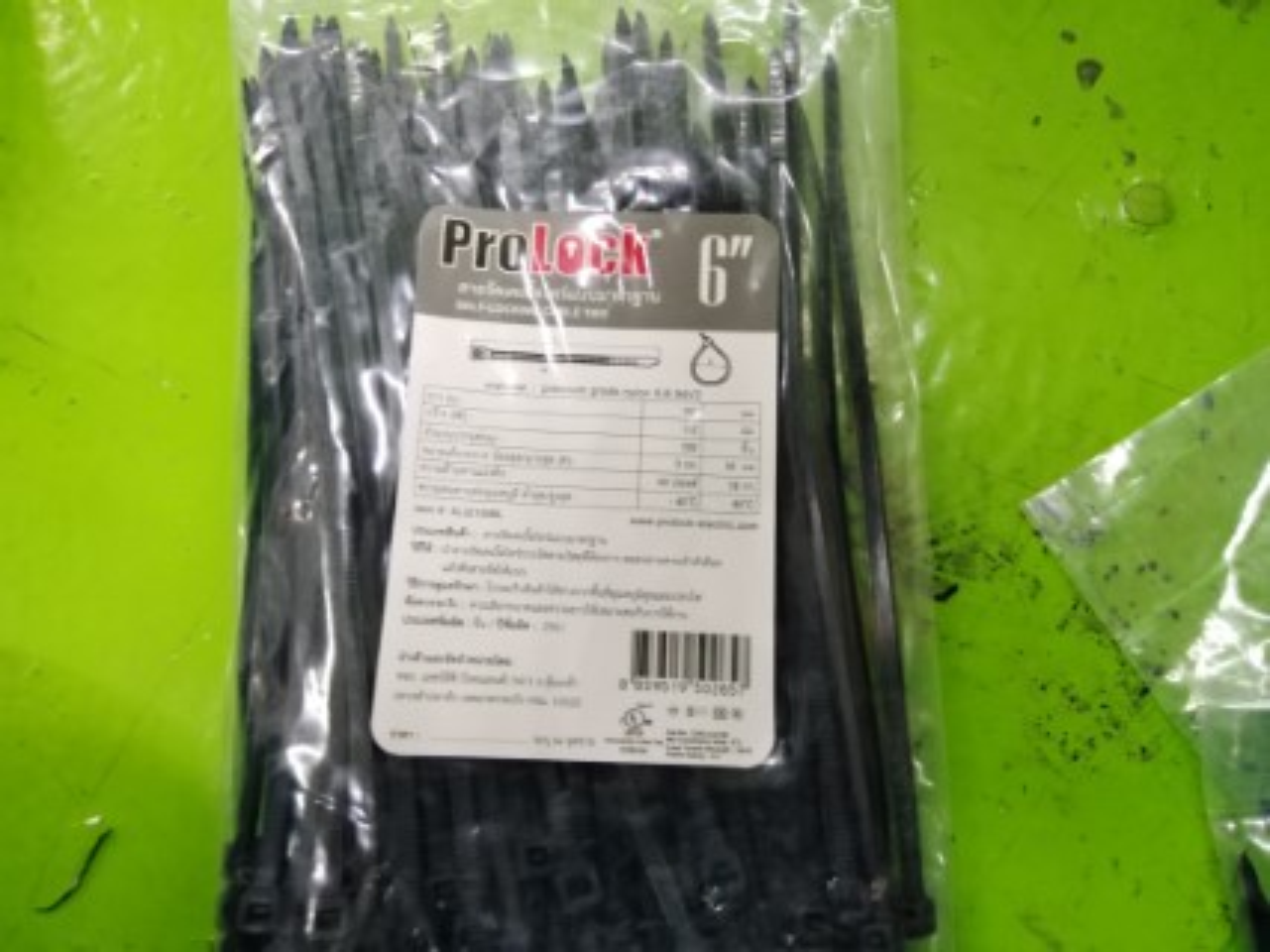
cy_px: 476
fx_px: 954
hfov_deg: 67.3
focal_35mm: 26
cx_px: 635
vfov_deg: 53.0
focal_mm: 3.59
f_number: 1.8
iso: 375
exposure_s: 1/20
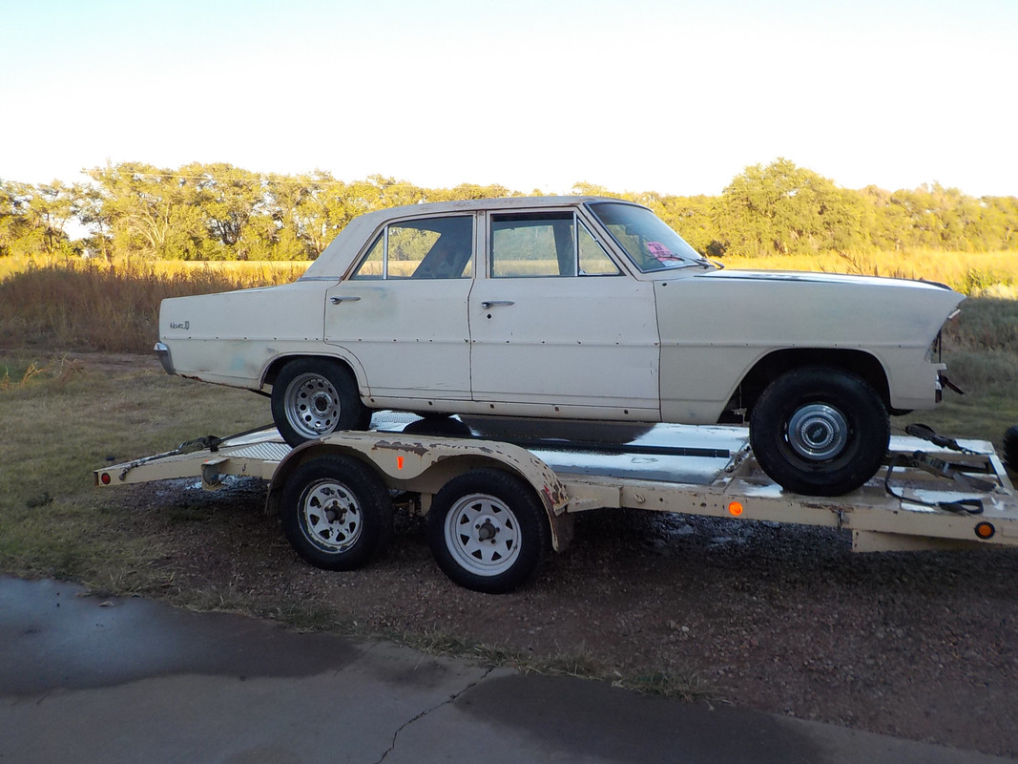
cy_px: 382
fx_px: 882
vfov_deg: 46.8
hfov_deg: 60.0
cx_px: 509
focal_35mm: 30
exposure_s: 1/320
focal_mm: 4.1
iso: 125
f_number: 3.3
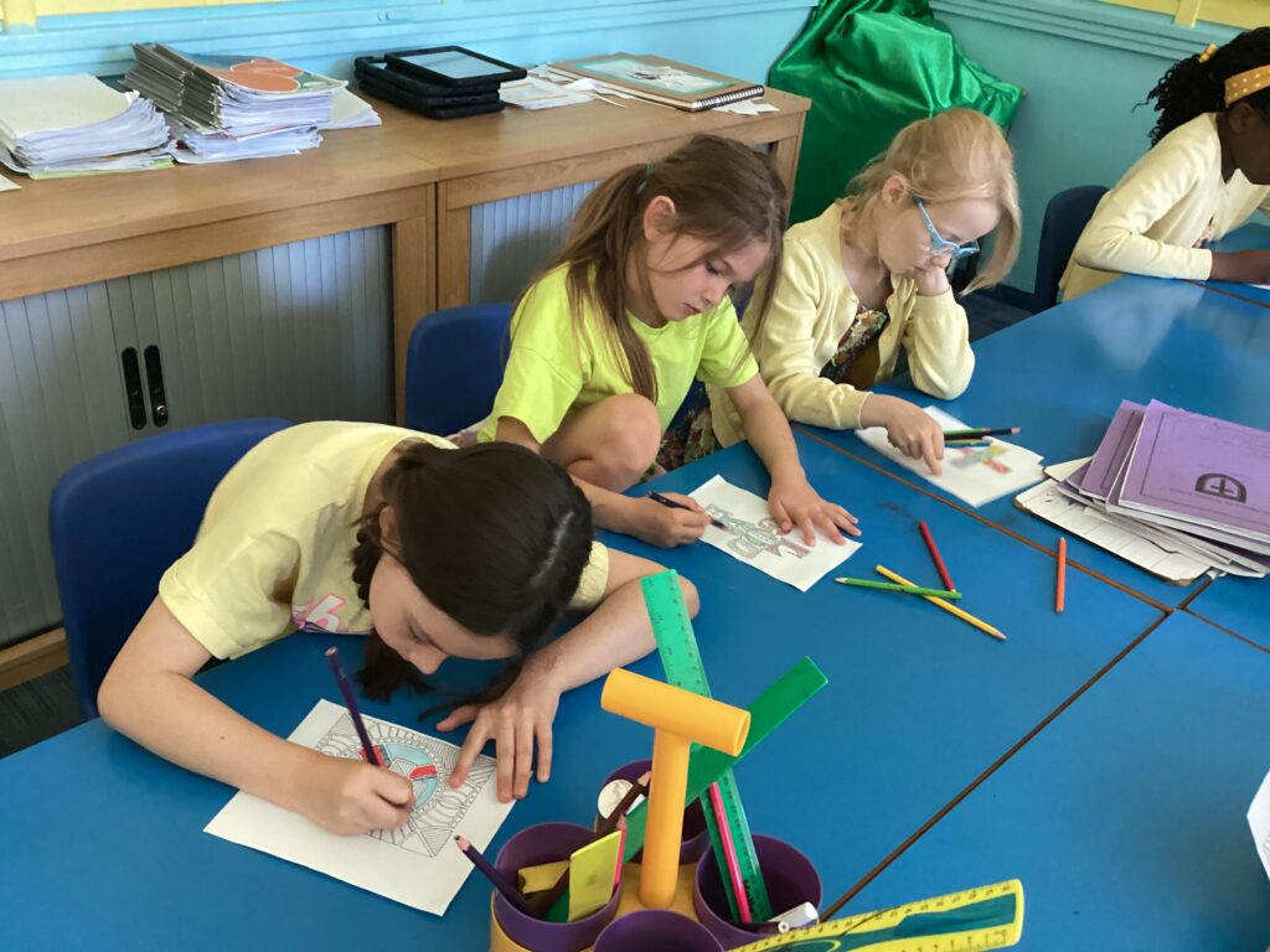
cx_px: 635
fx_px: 1137
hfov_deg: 58.4
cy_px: 476
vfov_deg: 45.4
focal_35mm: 31
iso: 320
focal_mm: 3.3
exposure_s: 1/33
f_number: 2.4
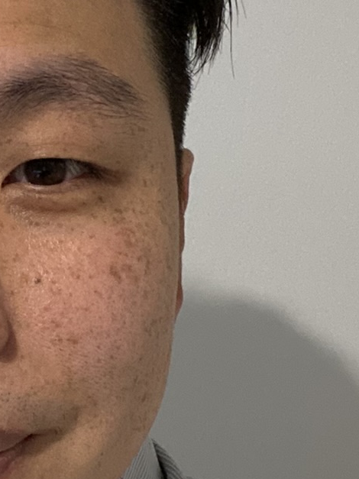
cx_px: -21
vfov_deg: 20.0
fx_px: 1356
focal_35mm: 98
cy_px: 293
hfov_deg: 14.8
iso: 400
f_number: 2.2
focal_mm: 2.71
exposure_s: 1/33
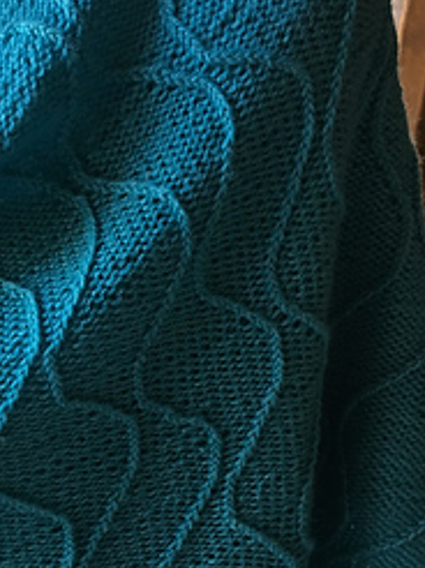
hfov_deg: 23.9
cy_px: 399
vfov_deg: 32.3
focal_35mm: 59
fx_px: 968
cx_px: 17
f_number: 2.2
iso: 100
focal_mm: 4.15
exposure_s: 1/30
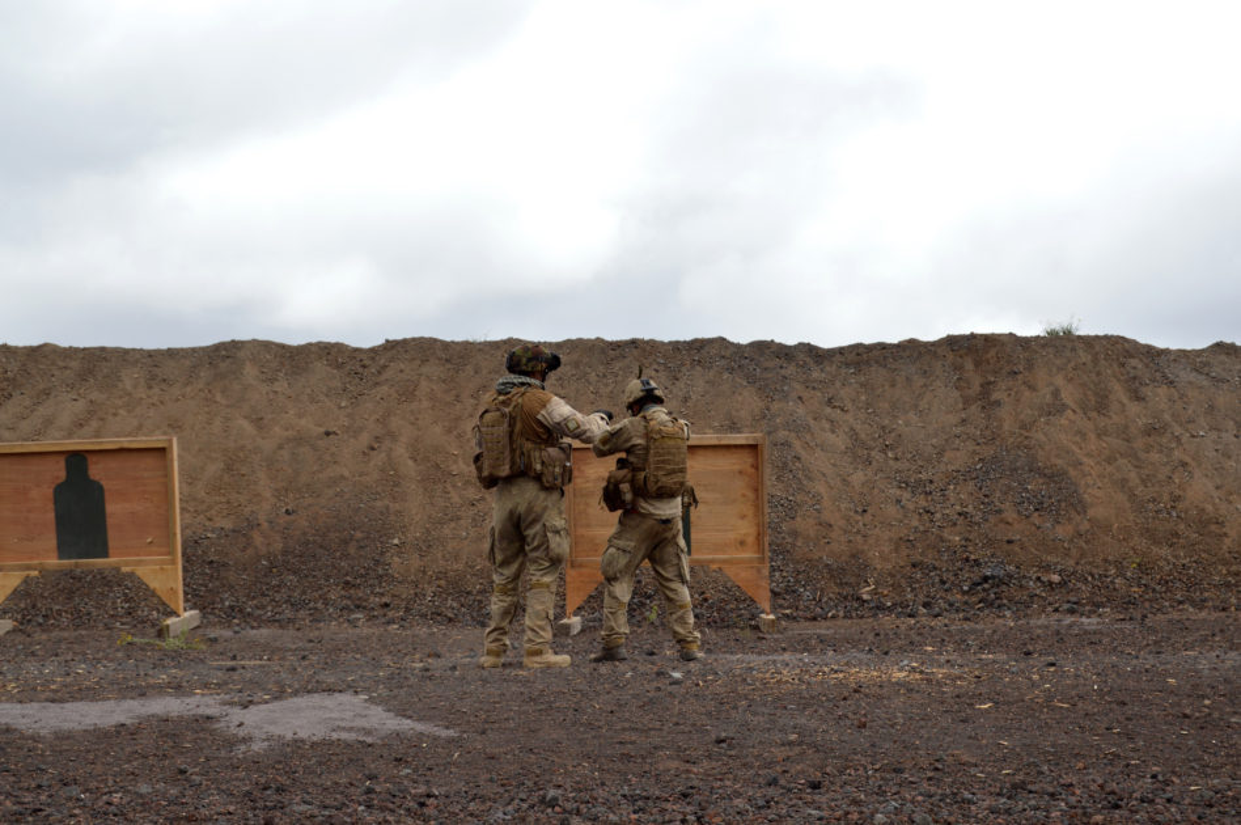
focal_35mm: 82
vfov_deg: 16.5
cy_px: 412
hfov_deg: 24.6
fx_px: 2841
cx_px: 620
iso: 100
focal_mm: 55
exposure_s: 1/200
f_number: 8
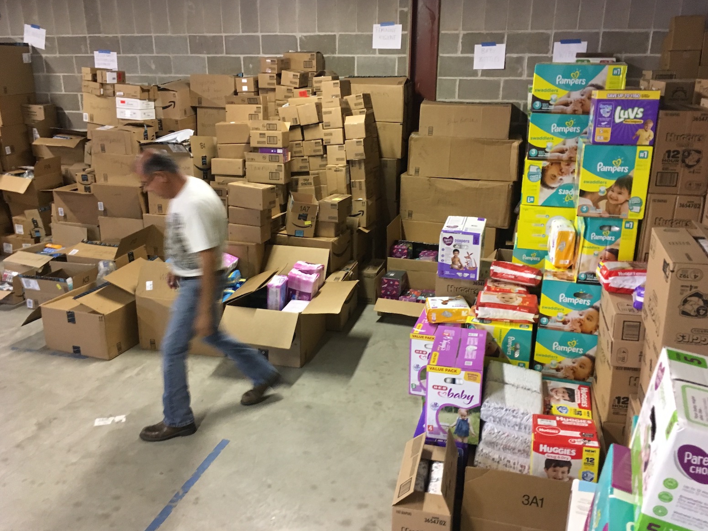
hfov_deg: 60.0
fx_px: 614
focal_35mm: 30
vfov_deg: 46.8
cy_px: 263
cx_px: 351
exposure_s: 1/17
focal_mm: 4.15
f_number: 2.2
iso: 200
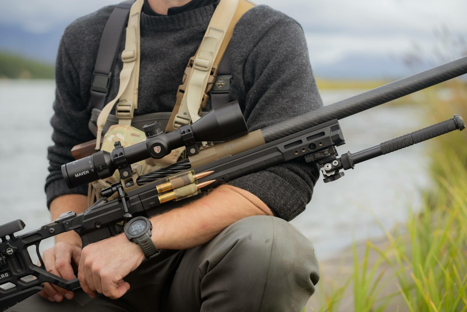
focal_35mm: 85
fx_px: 1103
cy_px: 156
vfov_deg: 16.1
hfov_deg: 23.9
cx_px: 234
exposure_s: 1/1250
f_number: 4
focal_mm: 85
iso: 320
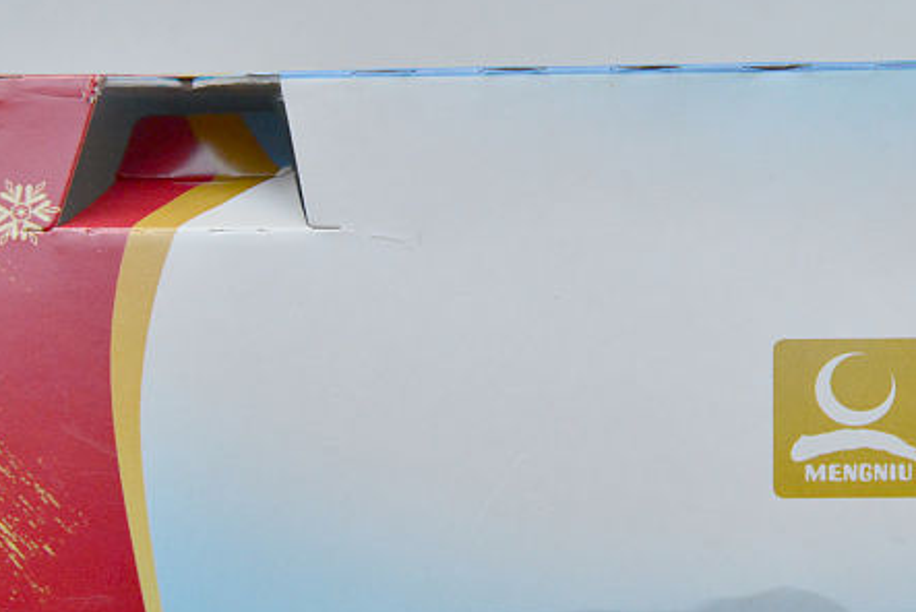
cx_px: 753
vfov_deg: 10.5
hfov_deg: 15.6
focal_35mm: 130
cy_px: 601
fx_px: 3310
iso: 1600
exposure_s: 1/100
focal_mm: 48
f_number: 6.3
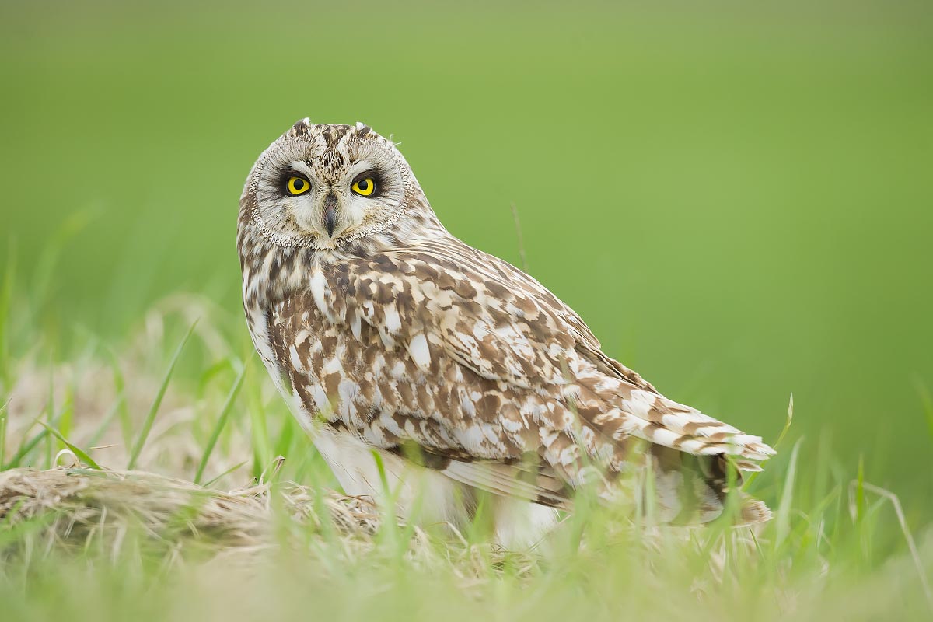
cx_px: 466
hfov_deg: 4.1
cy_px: 311
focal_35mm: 500
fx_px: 12957
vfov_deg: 2.7
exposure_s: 1/3200
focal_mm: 500
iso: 1000
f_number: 5.6
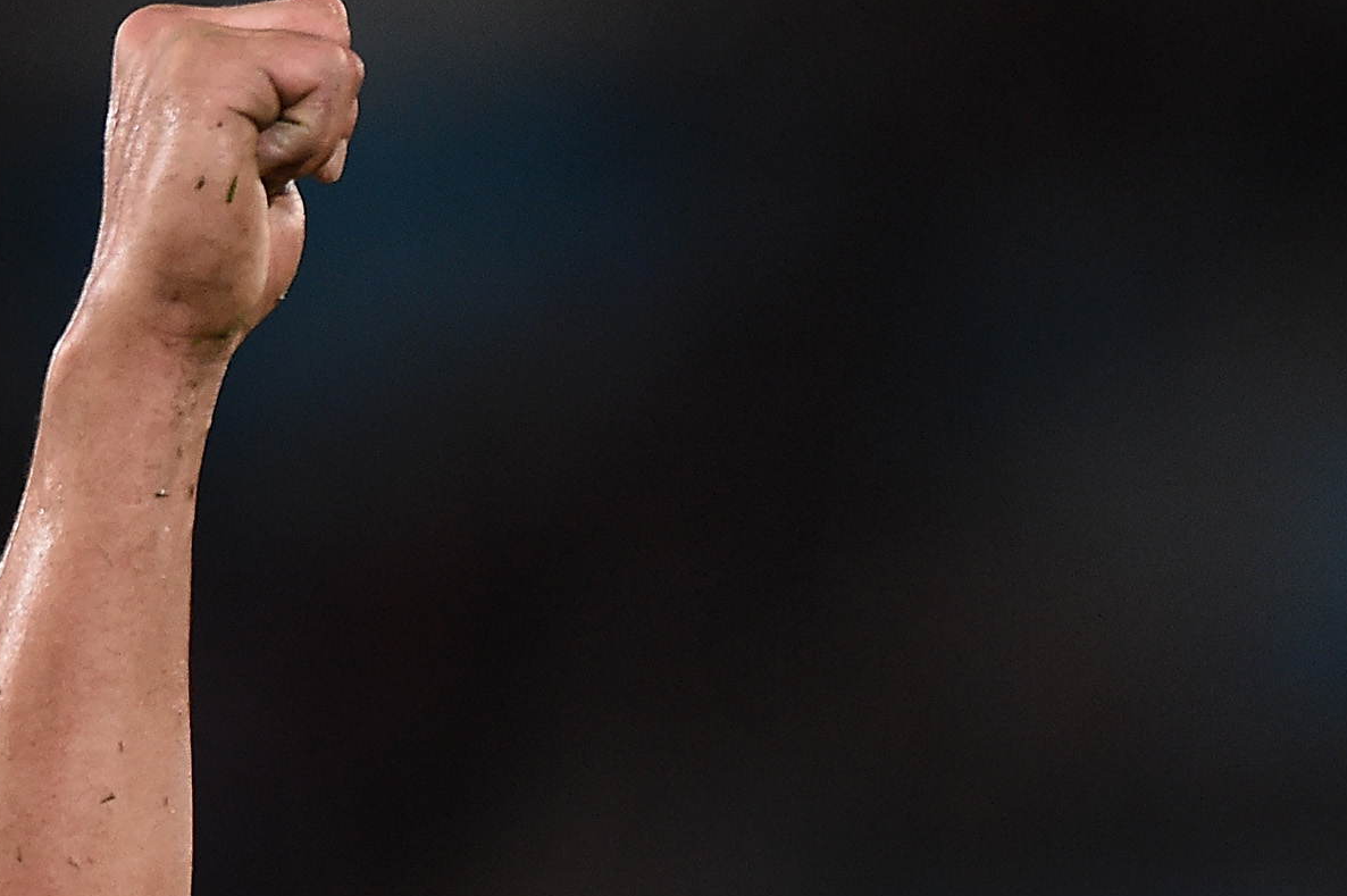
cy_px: 1020
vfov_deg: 1.4
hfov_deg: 2.0
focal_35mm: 1012
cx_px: 942
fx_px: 37838
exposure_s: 1/2500
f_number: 3.5
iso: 4000
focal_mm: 400
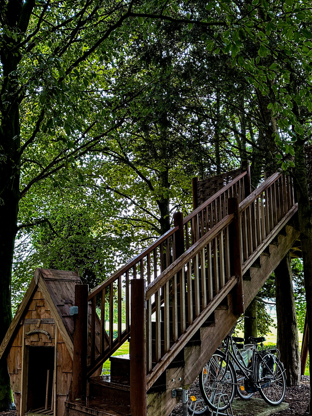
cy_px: 243
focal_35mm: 31
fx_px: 373
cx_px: 165
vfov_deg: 58.0
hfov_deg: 45.4
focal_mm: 6.86
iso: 320
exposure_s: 1/60
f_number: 1.8
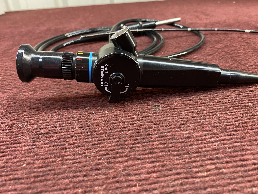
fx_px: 194
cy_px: 97
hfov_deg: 67.3
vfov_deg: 53.1
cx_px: 129
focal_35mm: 26
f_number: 1.8
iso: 250
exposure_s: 1/60
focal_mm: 4.25
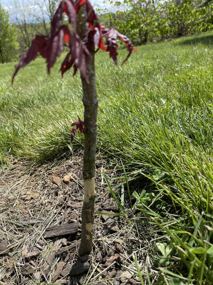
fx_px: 213
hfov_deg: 53.1
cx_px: 106
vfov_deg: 67.3
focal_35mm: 26
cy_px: 142
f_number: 1.6
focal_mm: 5.1
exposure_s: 1/1976
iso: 32
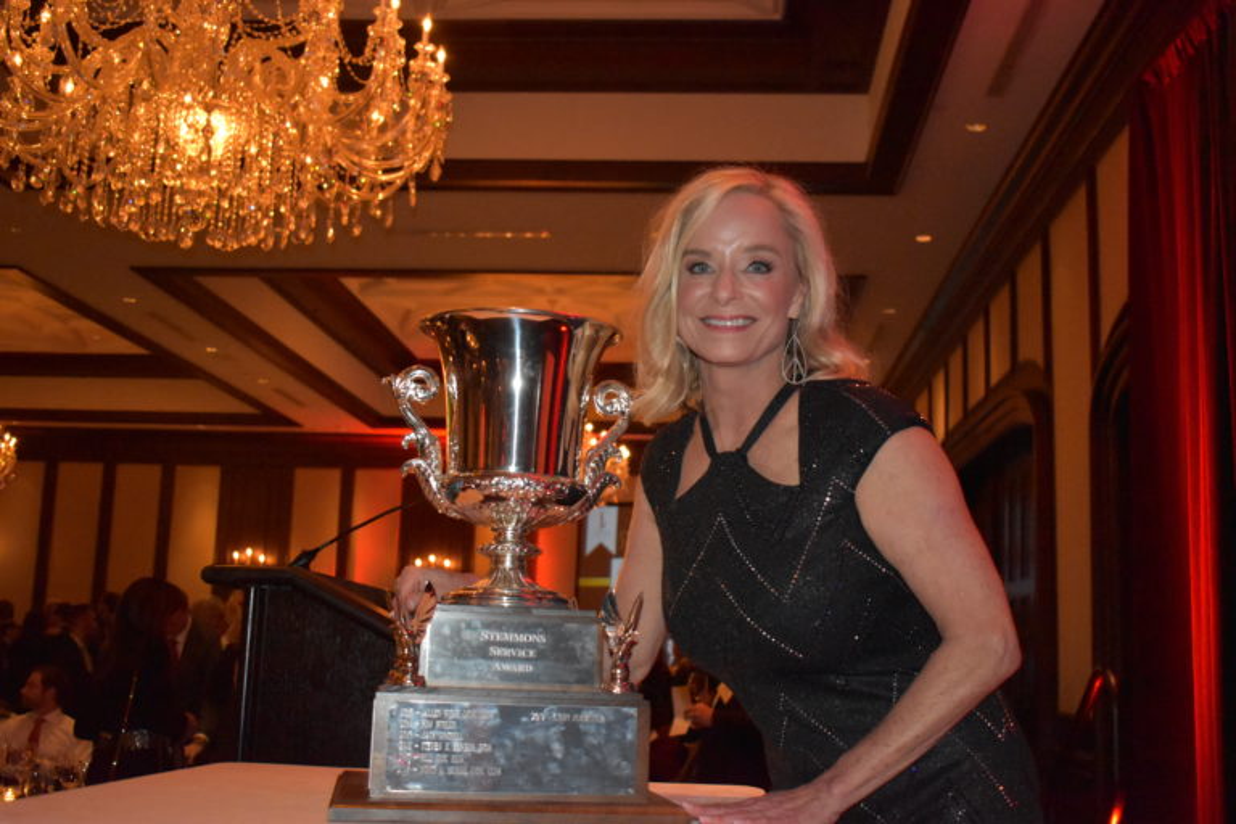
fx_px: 1390
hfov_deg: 47.9
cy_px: 412
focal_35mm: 40
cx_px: 618
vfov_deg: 33.0
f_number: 4
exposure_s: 1/60
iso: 6400
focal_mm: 27
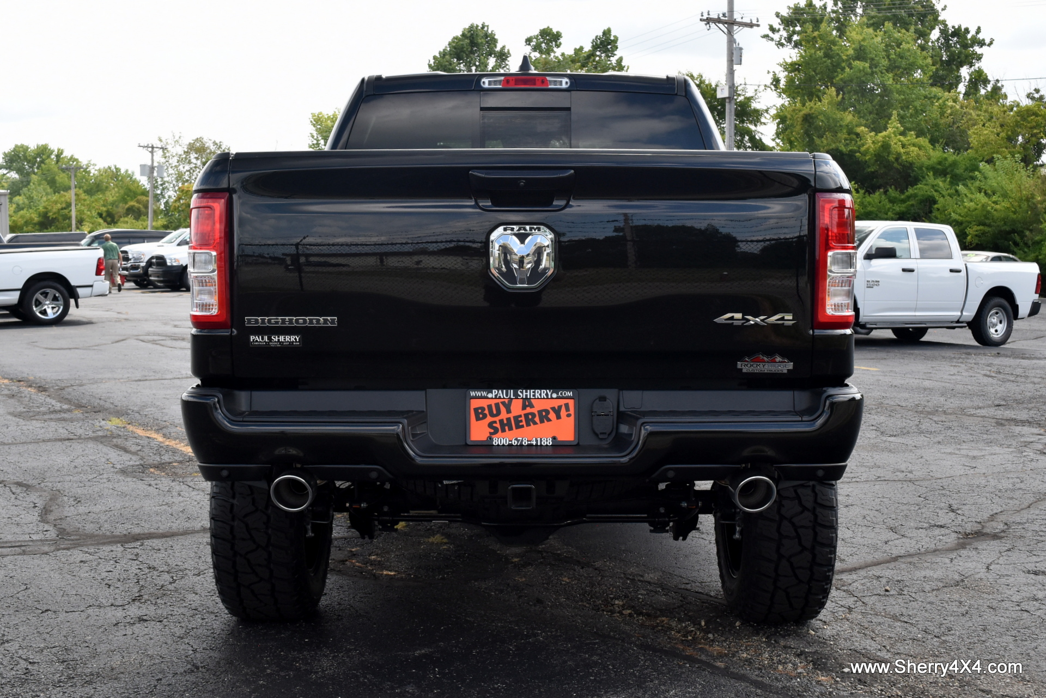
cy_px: 349
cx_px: 523
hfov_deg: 53.1
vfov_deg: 36.9
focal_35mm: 36
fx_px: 1046
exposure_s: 1/200
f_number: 8
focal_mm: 24
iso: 400
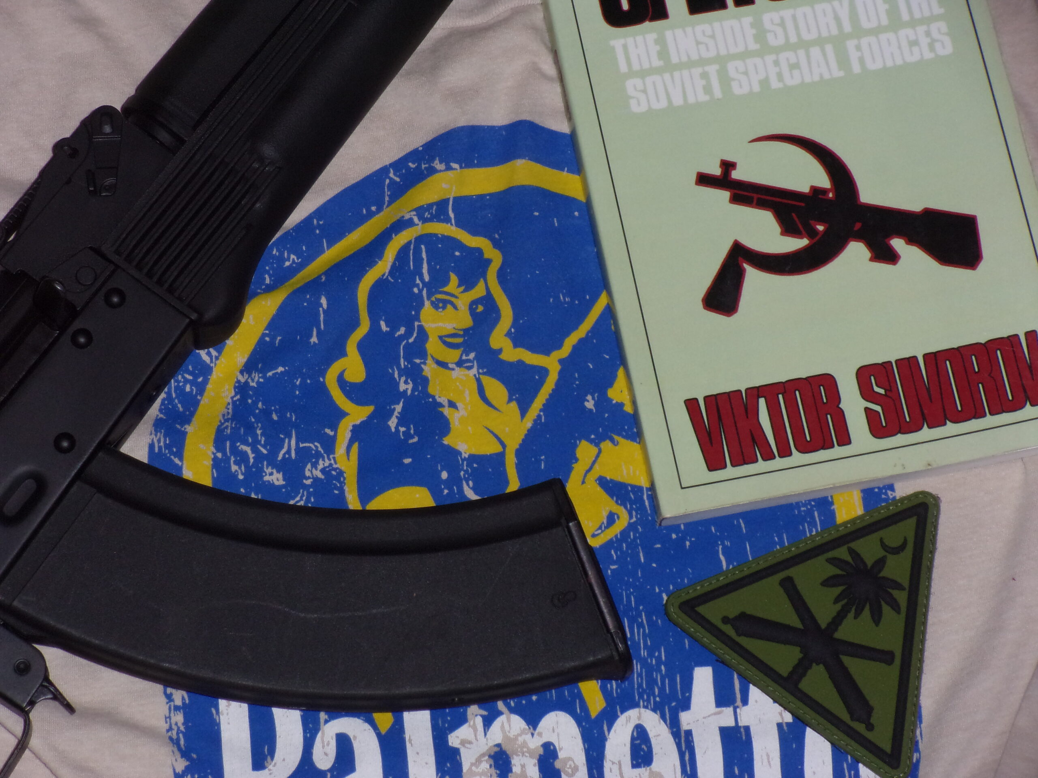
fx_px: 3448
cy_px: 389
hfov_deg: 17.1
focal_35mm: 115
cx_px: 519
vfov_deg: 12.9
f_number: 6.2
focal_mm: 20.6
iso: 200
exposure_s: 1/60
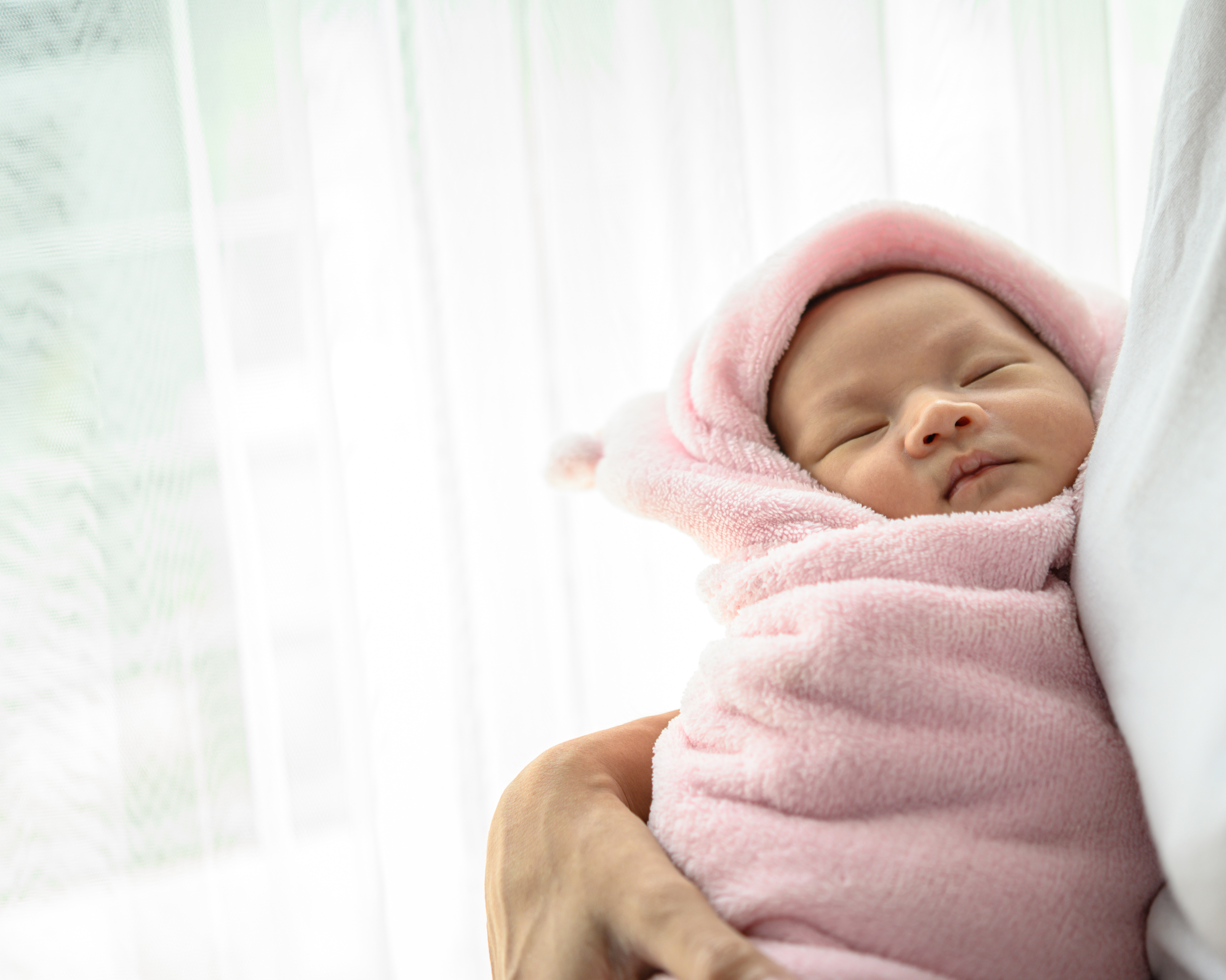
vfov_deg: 22.5
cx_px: 694
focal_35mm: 68
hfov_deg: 27.9
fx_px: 2467
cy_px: 491
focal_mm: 60
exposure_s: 1/320
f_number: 3
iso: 320
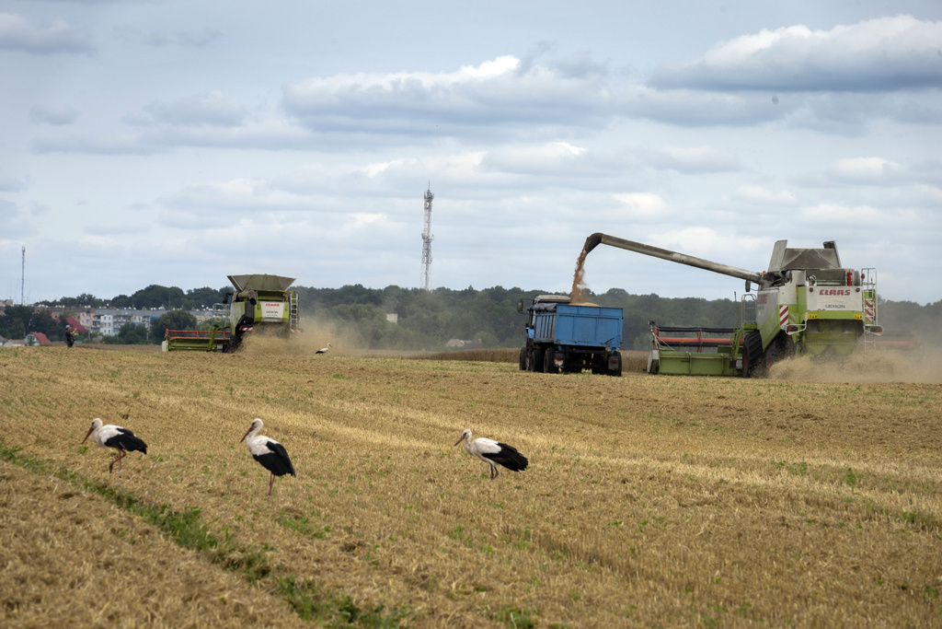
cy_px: 314
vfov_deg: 6.7
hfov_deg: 10.0
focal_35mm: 205
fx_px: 5365
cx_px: 471
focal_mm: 205
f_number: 13
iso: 800
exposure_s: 1/800
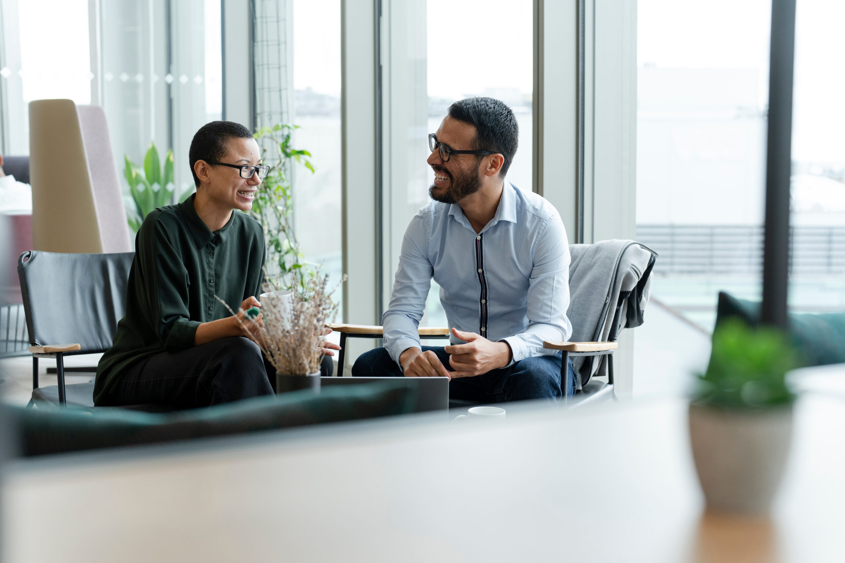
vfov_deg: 27.0
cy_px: 282
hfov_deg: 39.6
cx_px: 422
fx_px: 1174
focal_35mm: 50
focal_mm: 50
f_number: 2.8
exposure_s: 1/400
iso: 800
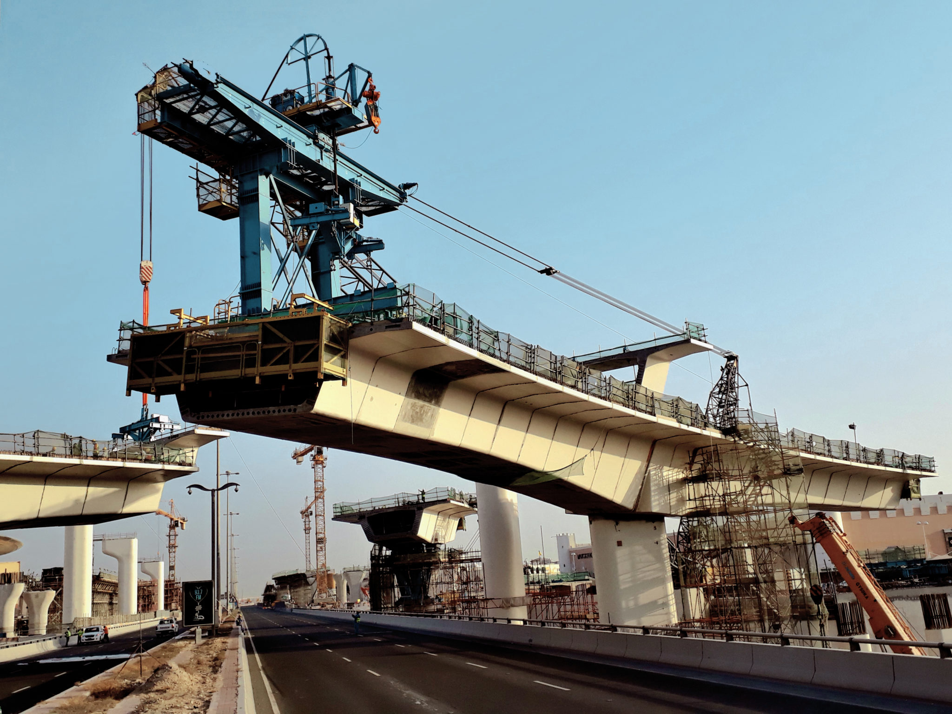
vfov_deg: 51.4
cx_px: 476
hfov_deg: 65.3
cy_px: 357
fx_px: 743
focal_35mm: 27
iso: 40
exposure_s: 1/1311
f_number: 1.9
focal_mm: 3.6
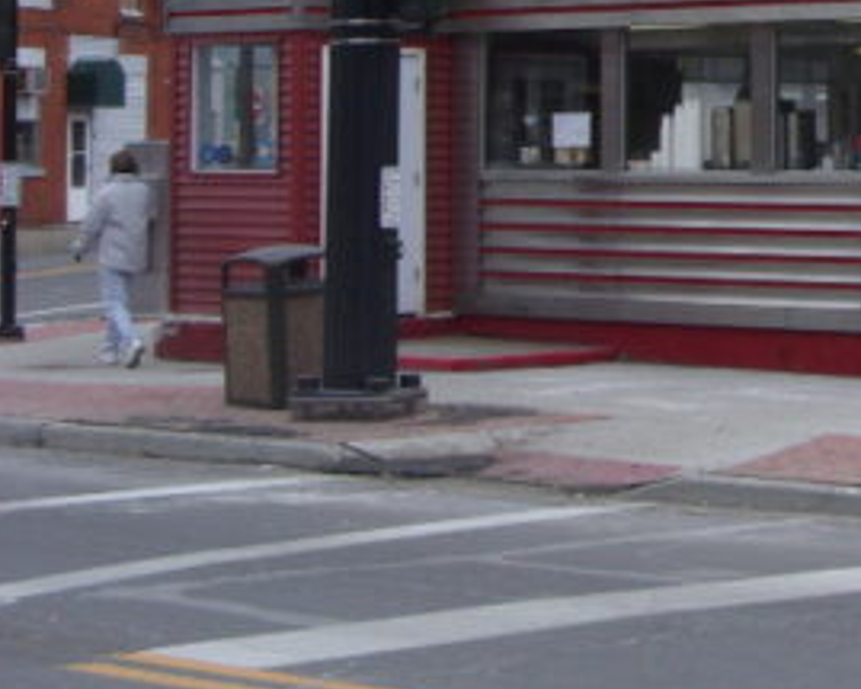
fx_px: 3923
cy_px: -5
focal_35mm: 154
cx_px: 1178
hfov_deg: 12.1
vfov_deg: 9.9
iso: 50
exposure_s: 1/309
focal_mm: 9.3
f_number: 3.1
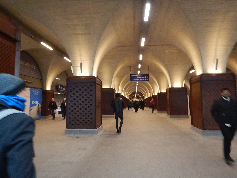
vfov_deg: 56.8
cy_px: 89
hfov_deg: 71.6
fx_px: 164
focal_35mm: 24
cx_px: 118
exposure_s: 1/30
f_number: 2.8
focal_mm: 4.3
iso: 280
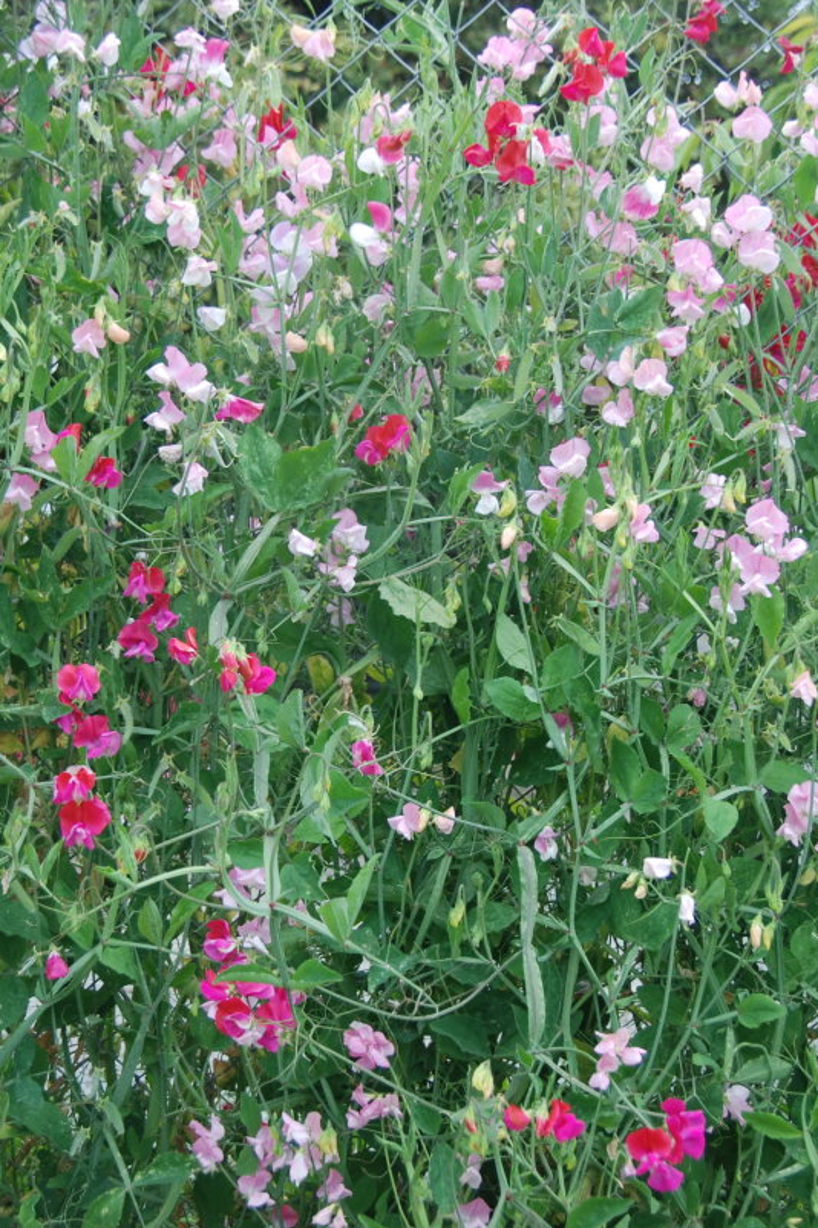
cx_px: 306
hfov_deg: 17.3
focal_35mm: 79
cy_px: 614
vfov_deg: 25.8
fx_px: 2684
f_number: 5.6
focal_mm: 35
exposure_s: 1/125
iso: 200
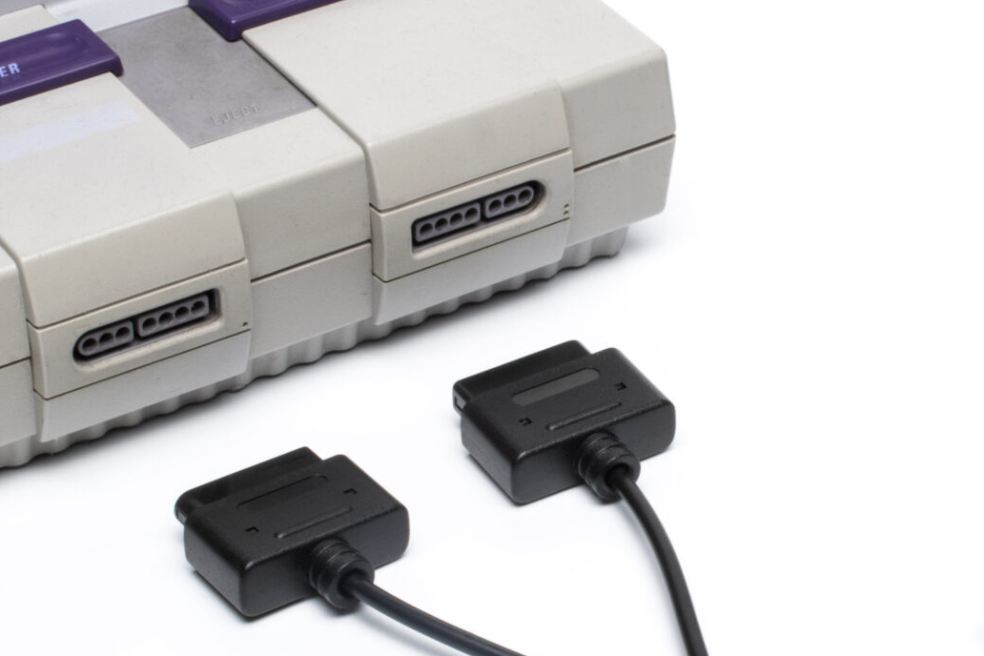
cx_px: 685
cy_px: 397
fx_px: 3416
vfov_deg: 11.0
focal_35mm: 125
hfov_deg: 16.3
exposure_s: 1/125
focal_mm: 42
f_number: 32
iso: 200
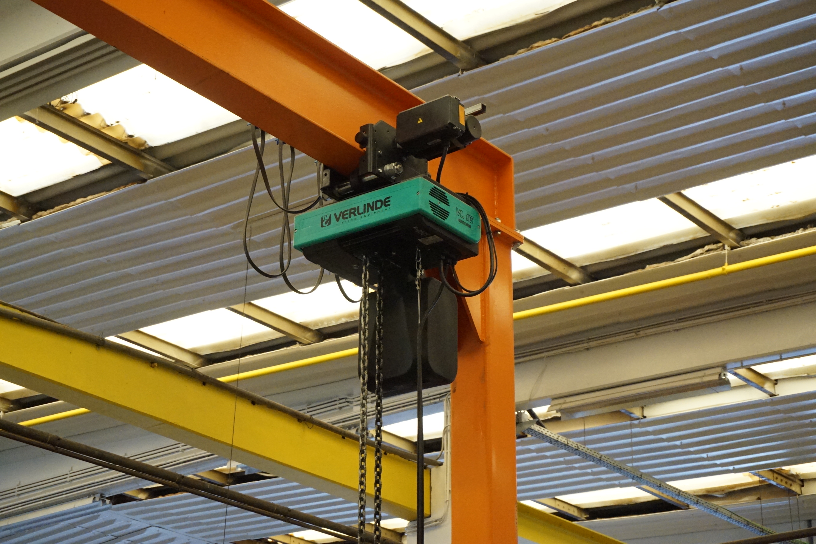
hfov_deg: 27.0
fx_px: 1700
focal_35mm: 75
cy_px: 272
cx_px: 408
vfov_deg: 18.2
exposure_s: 1/60
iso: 3200
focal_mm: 50
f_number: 5.6
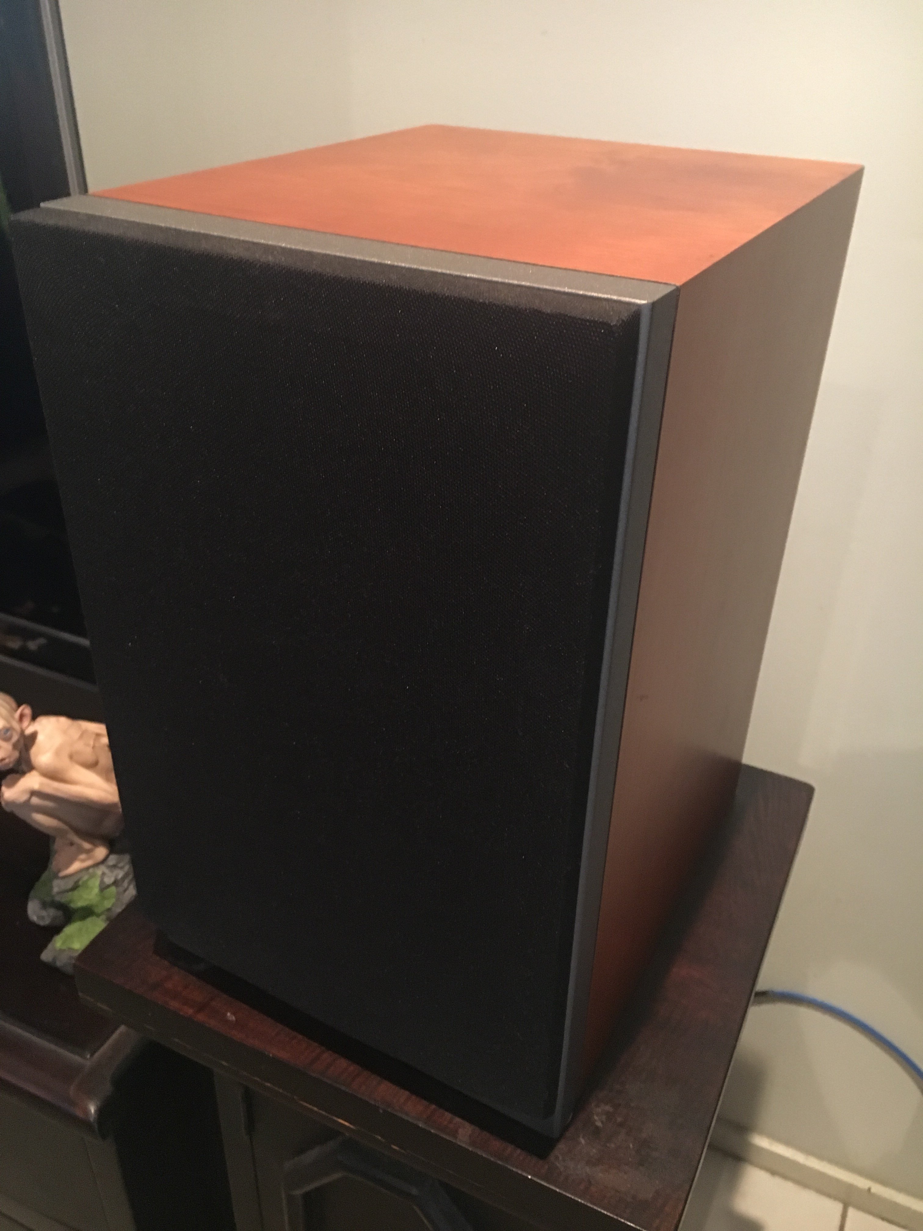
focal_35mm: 29
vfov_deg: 61.7
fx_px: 1031
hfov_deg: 48.2
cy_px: 616
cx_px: 462
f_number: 2.2
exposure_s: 1/17
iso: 400
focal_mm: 4.15
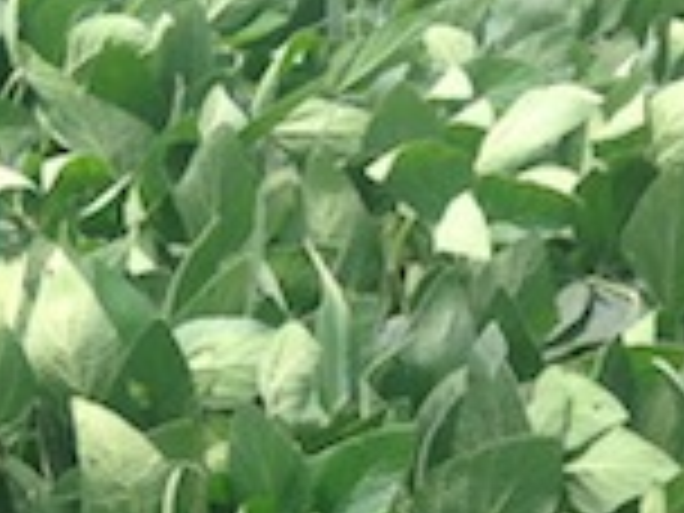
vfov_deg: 8.4
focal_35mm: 174
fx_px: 3438
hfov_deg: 10.8
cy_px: 724
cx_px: -436
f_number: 2.4
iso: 50
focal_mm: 4.12
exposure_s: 1/653
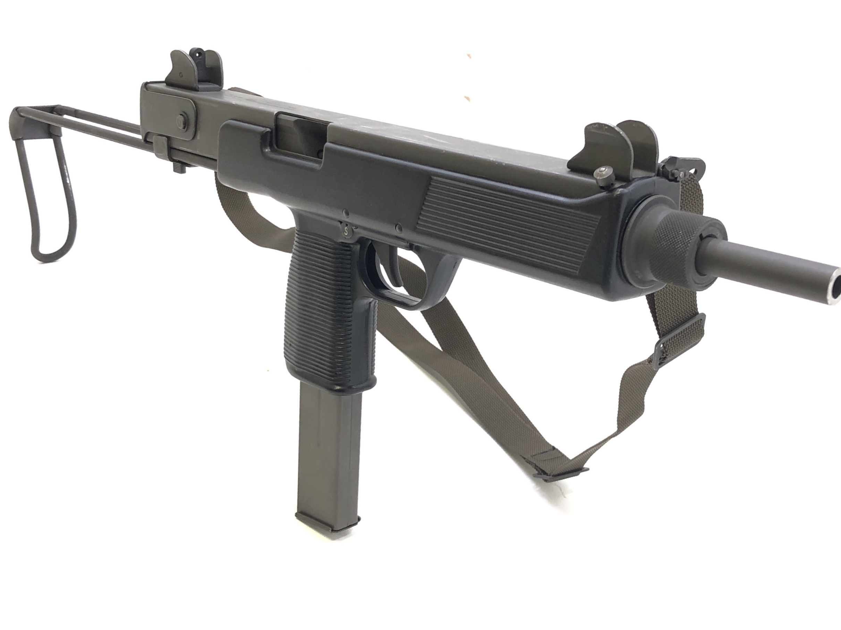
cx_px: 426
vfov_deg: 46.8
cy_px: 305
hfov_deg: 60.0
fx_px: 729
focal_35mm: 30
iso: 40
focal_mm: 3.99
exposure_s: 1/24
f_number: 1.8
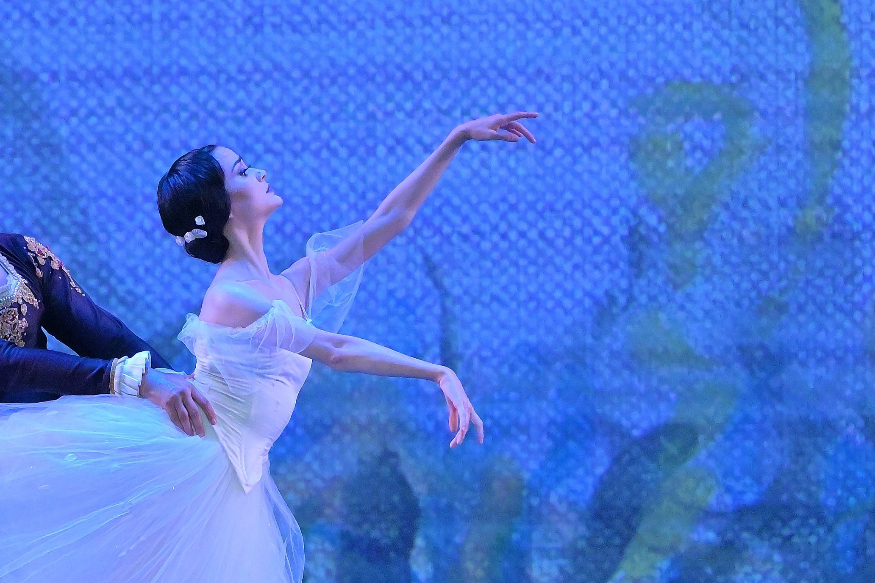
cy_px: 426
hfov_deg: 3.3
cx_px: 109
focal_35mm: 629
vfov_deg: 2.2
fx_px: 15288
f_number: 4
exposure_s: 1/320
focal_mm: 220
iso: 6400
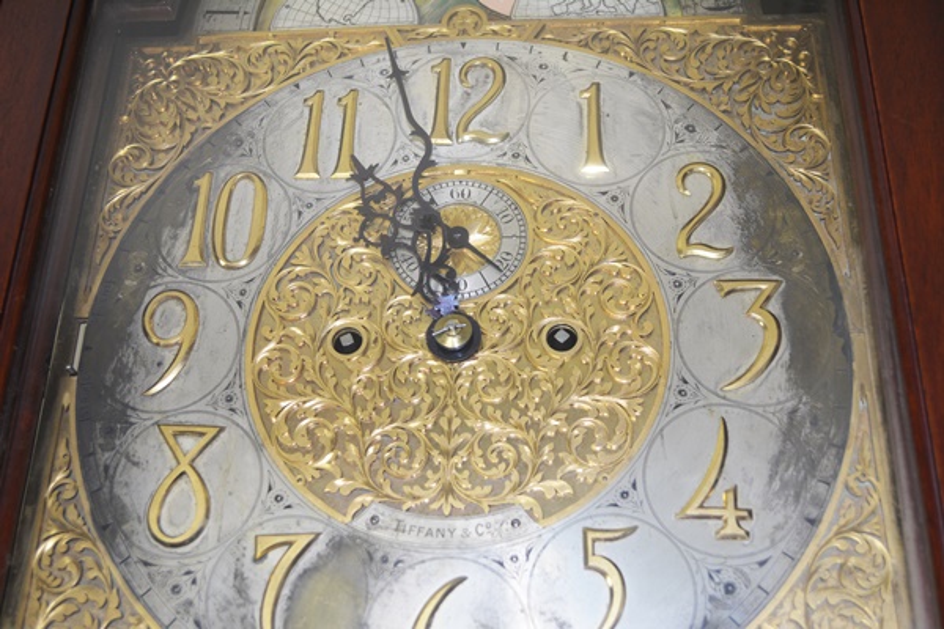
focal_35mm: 45
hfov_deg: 43.6
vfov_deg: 29.9
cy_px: 314
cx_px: 472
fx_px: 1180
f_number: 4.5
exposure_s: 1/60
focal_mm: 30
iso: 450
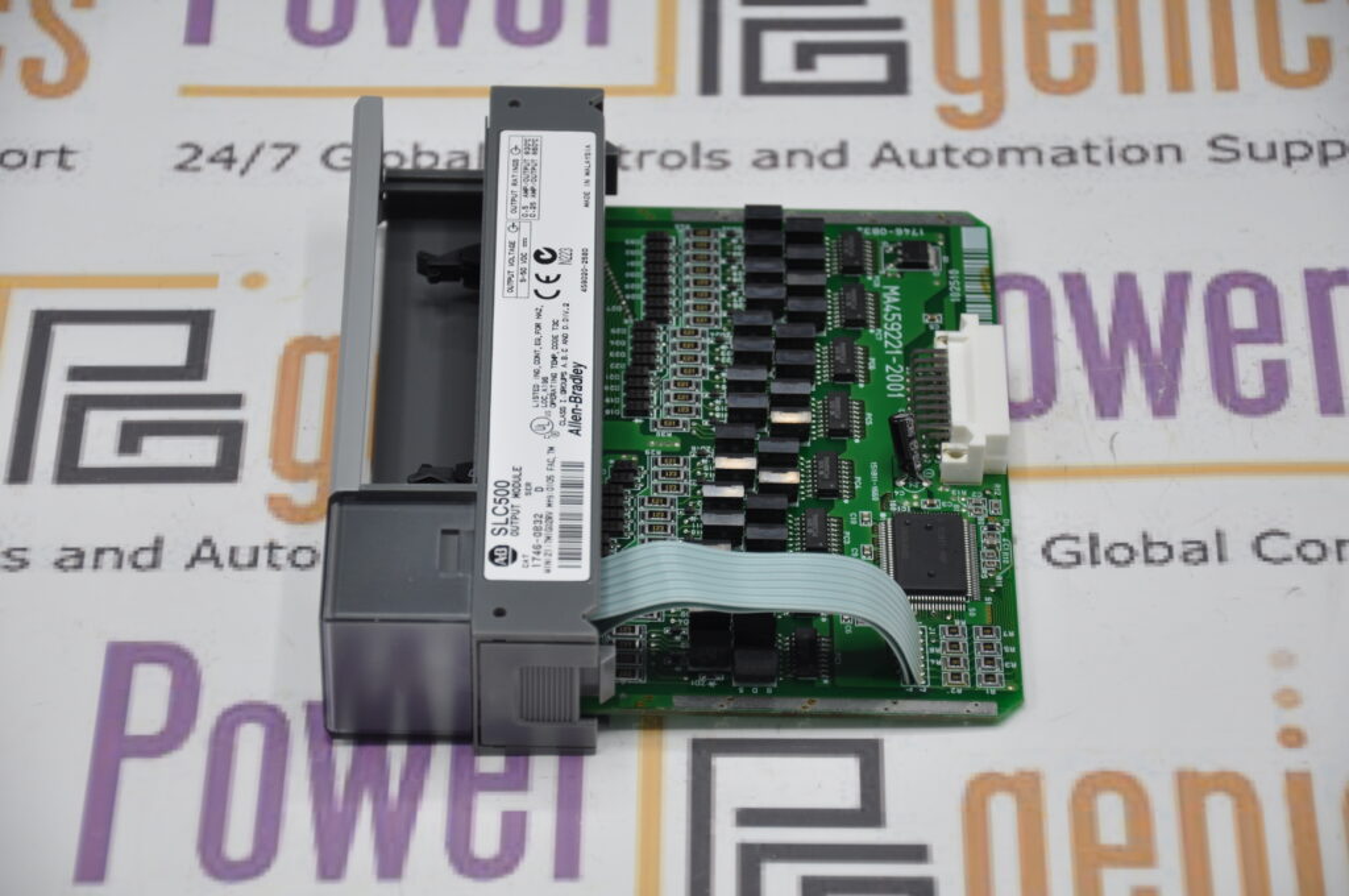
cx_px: 674
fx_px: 5052
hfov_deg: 15.2
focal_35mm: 135
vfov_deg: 10.1
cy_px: 448
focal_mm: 90
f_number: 6.3
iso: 200
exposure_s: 1/160
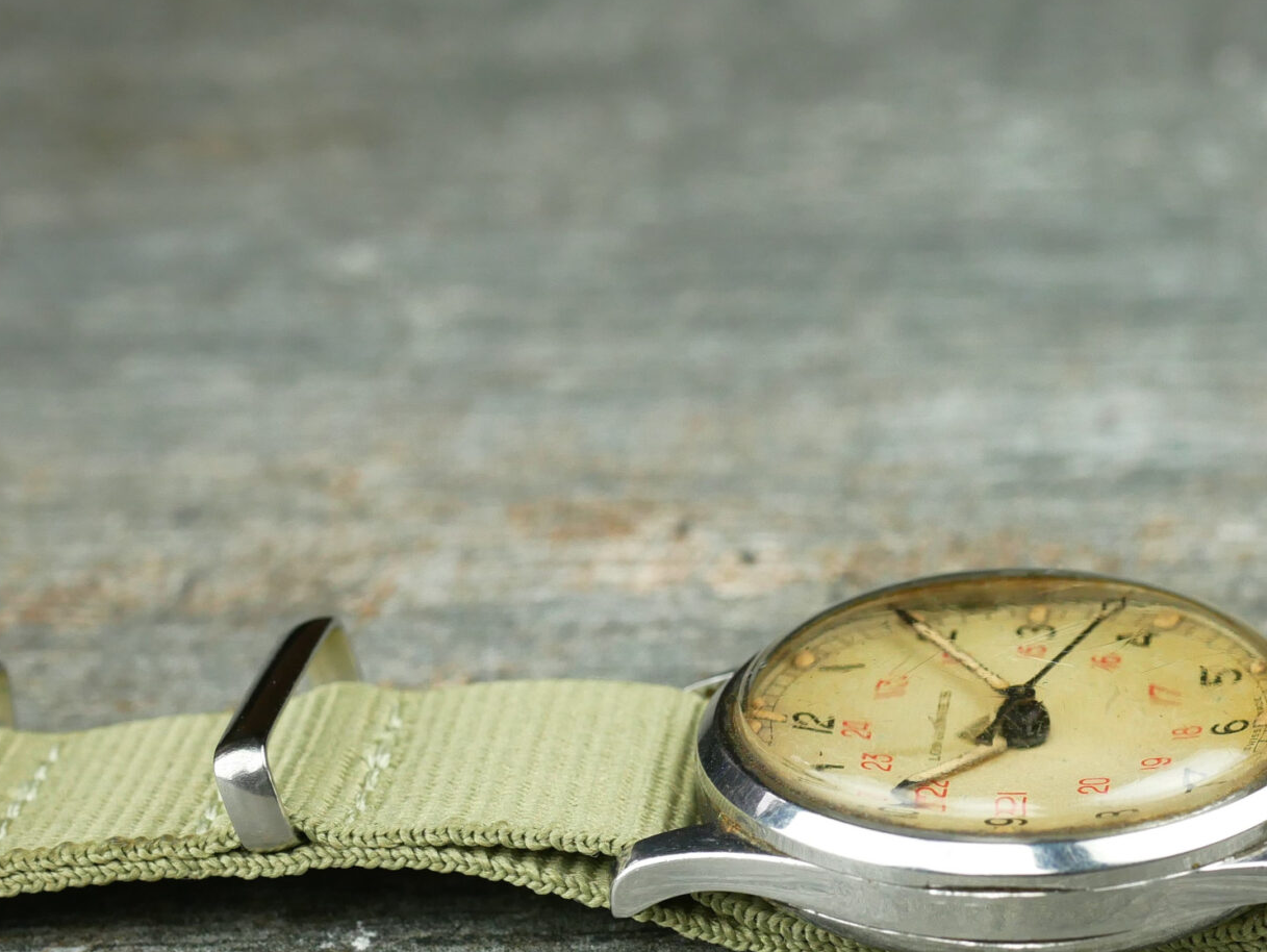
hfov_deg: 19.2
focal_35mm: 101
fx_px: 3699
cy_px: 746
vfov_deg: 14.6
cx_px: 1017
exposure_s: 1/125
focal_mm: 30
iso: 800
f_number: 5.6
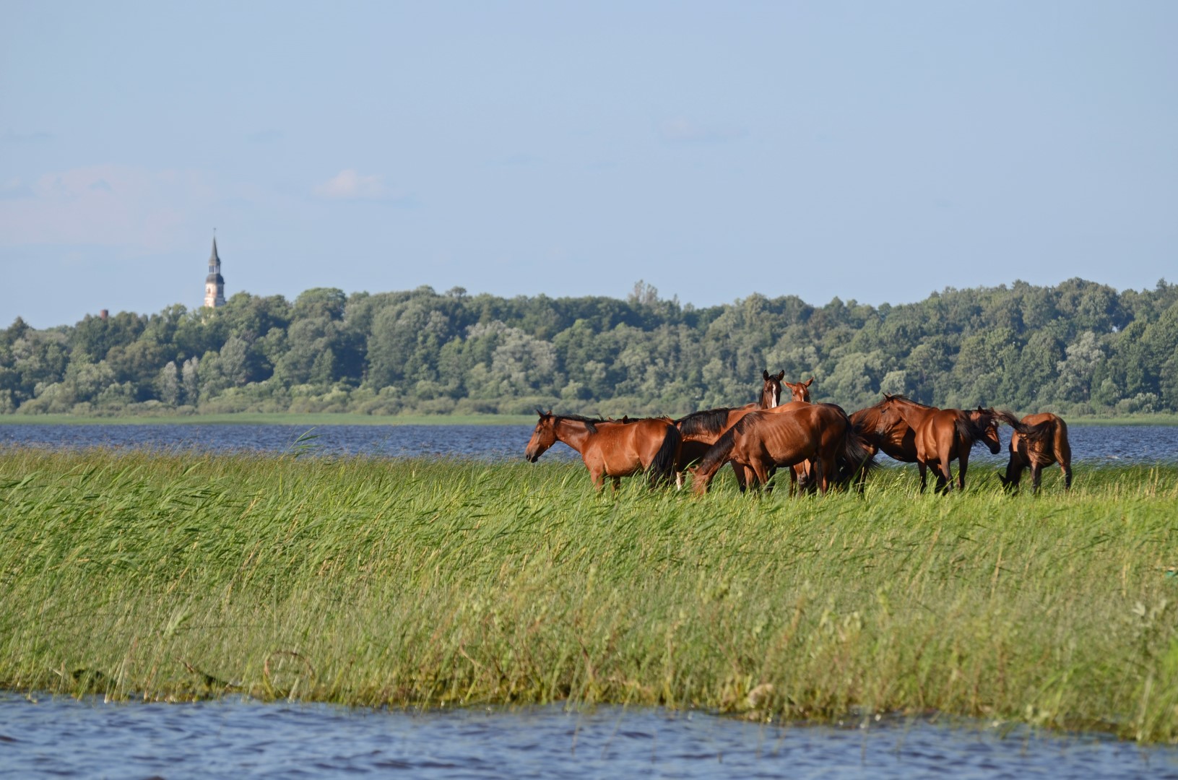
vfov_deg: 5.9
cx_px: 589
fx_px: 7592
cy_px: 390
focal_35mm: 232
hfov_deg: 8.9
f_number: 4.8
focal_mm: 155
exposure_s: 1/640
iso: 100
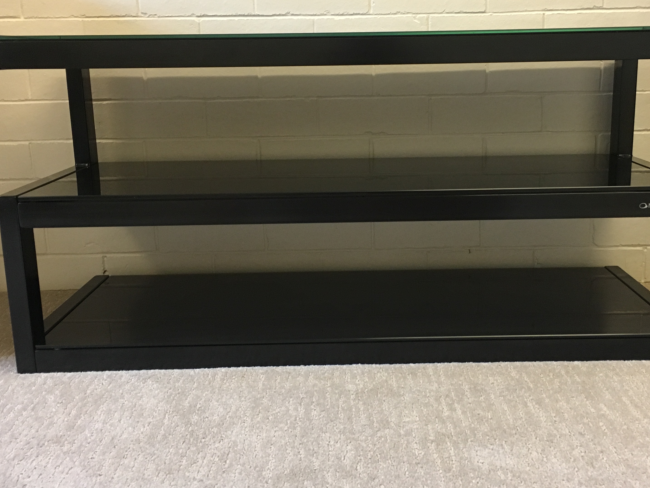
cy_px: 224
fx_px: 770
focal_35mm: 41
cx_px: 364
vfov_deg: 35.1
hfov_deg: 45.7
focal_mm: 4.15
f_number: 2.2
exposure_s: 1/33
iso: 200
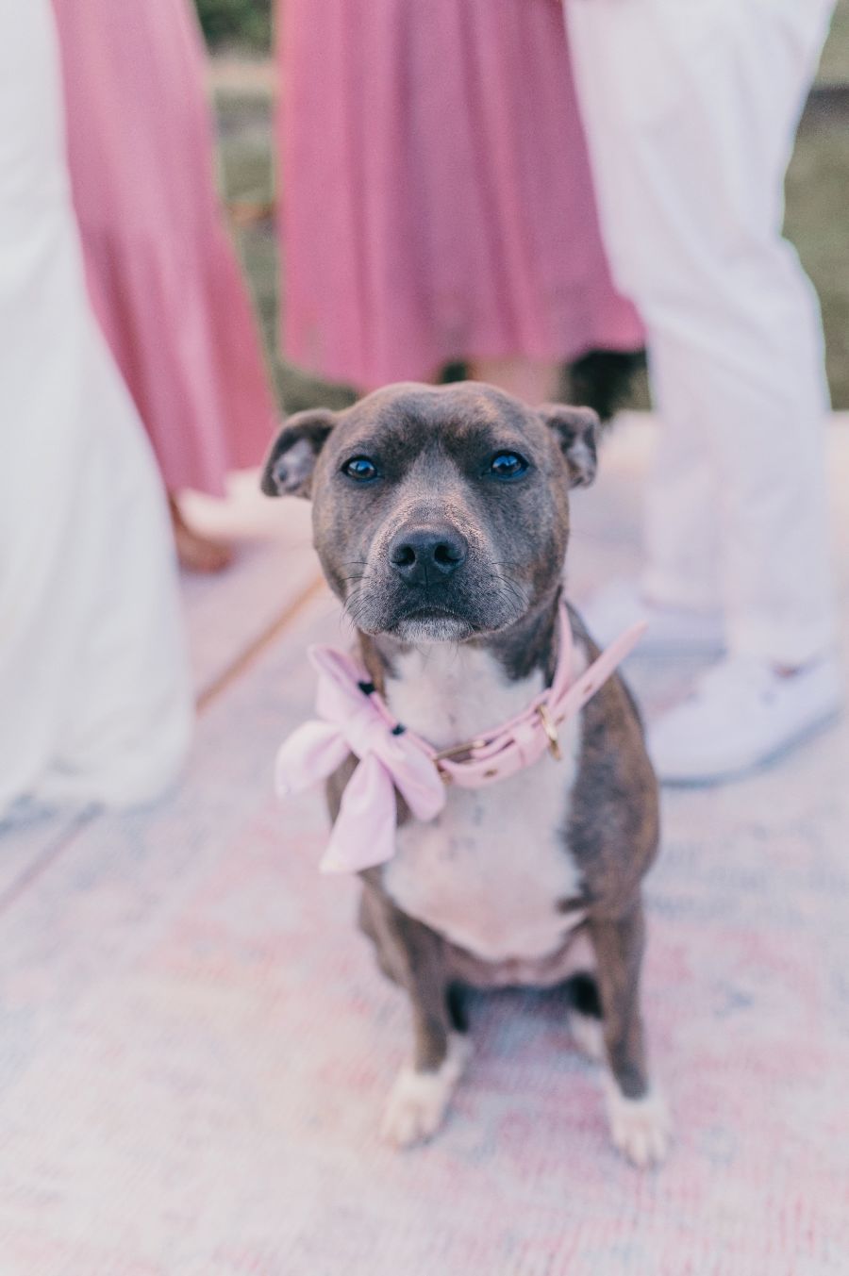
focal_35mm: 35
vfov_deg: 54.5
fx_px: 1240
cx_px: 424
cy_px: 638
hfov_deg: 37.8
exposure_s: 1/1250
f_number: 2.8
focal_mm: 35
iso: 500
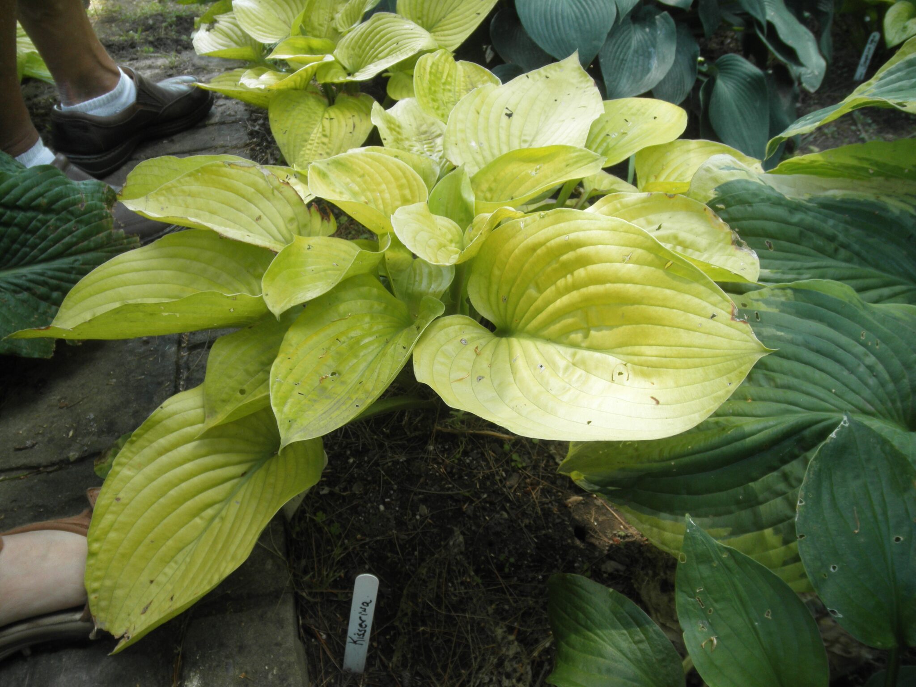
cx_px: 458
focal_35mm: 28
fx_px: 741
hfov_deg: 63.4
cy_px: 344
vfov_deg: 49.7
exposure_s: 1/60
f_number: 3
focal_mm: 5
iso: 64
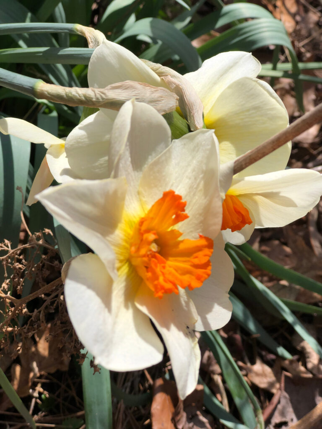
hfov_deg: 25.7
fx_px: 707
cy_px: 214
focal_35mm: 57
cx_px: 161
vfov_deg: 33.8
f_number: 2.8
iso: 20
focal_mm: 6.6
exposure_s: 1/1116
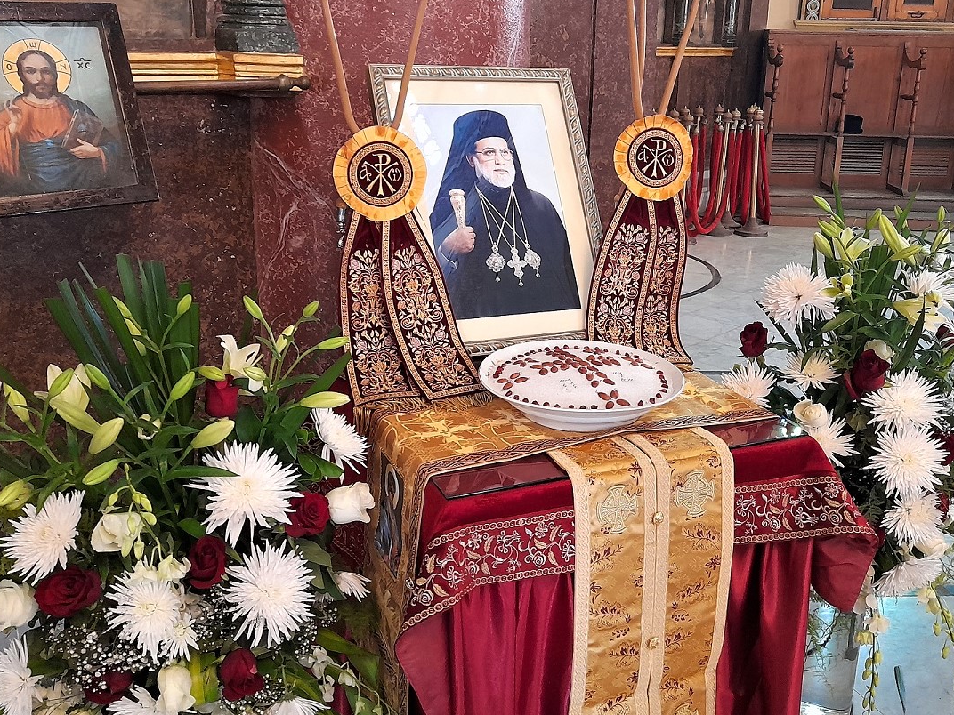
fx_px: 799
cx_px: 429
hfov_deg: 61.5
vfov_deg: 48.1
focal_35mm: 29
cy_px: 319
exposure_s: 1/33
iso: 500
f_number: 2
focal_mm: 4.6
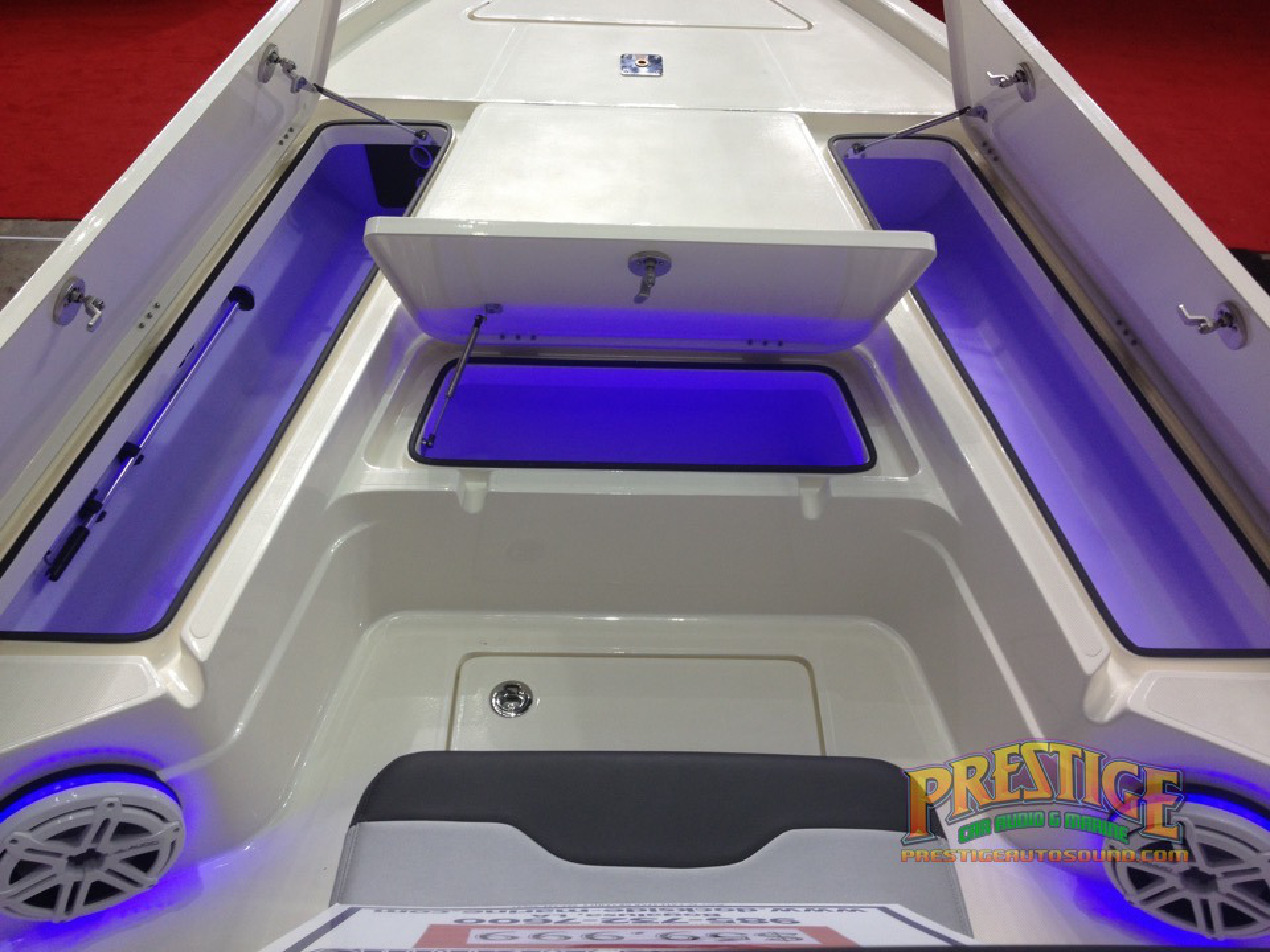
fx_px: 1284
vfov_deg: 40.7
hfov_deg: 52.6
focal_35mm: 35
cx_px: 635
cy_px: 476
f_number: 2.4
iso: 50
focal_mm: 4.28
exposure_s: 1/120
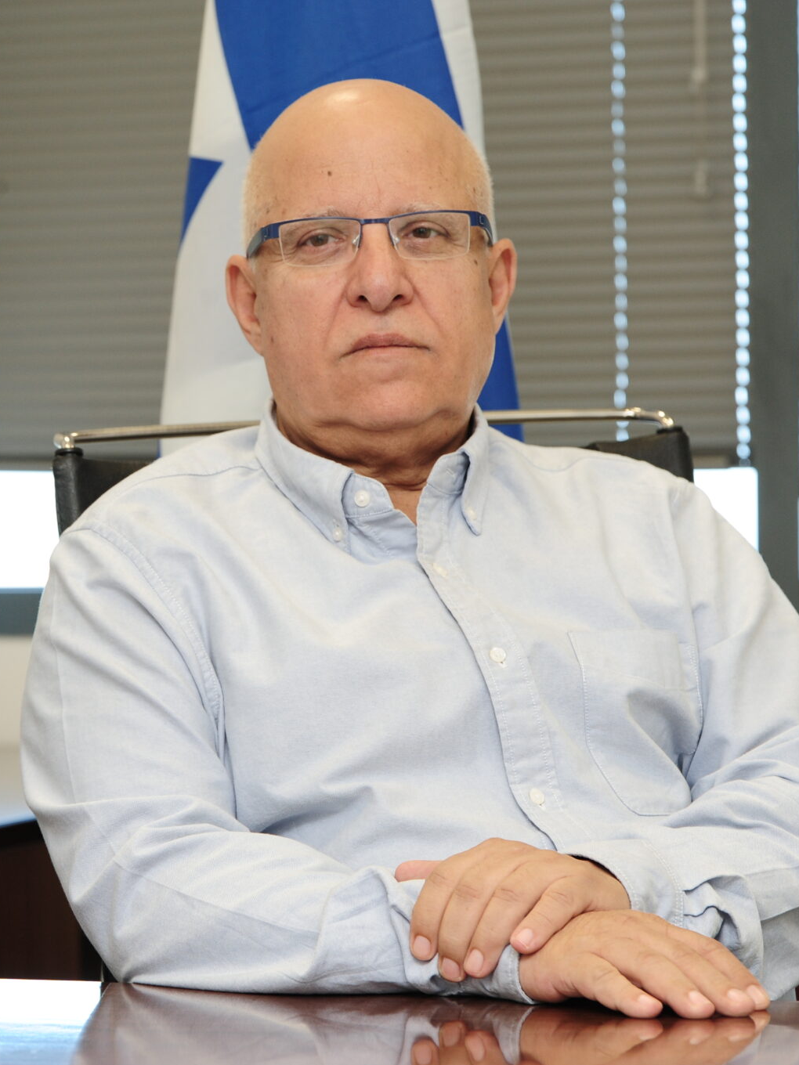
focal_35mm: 152
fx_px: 4678
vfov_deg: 13.0
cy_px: 533
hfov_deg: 9.7
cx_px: 189
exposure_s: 1/80
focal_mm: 105
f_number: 6.3
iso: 800
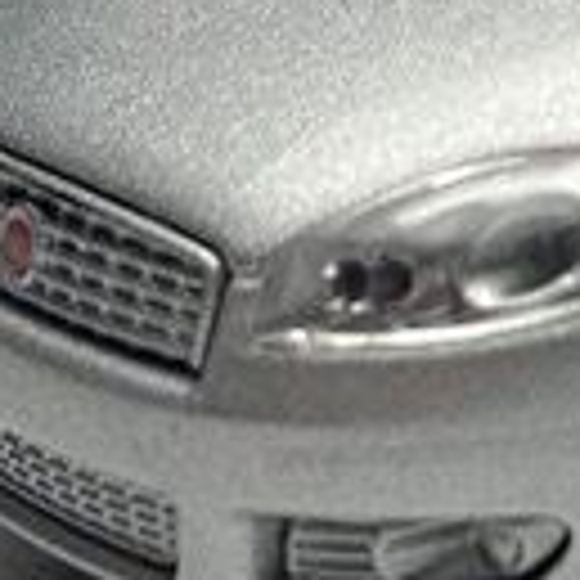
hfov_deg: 8.7
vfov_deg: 8.7
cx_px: 823
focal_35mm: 197
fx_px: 3734
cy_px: -315
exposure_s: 1/120
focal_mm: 3.99
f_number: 1.8
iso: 40
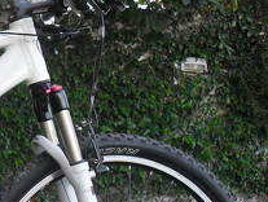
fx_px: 838
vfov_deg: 13.5
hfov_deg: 16.5
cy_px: 210
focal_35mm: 108
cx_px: -135
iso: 100
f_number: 2.8
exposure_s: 1/90
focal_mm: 6.2
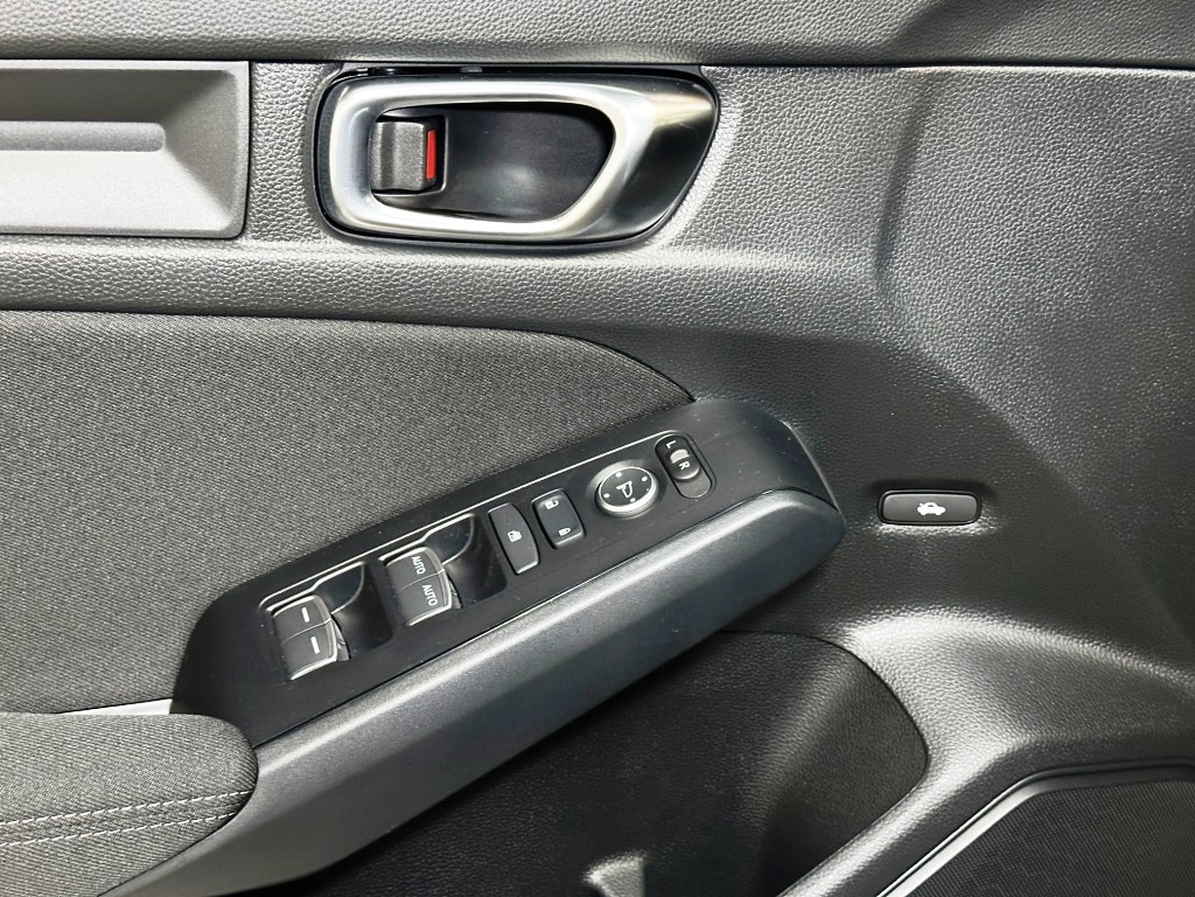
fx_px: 1657
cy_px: 448
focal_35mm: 48
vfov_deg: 30.3
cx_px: 598
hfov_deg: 39.7
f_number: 1.78
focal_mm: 6.86
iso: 640
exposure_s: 1/30
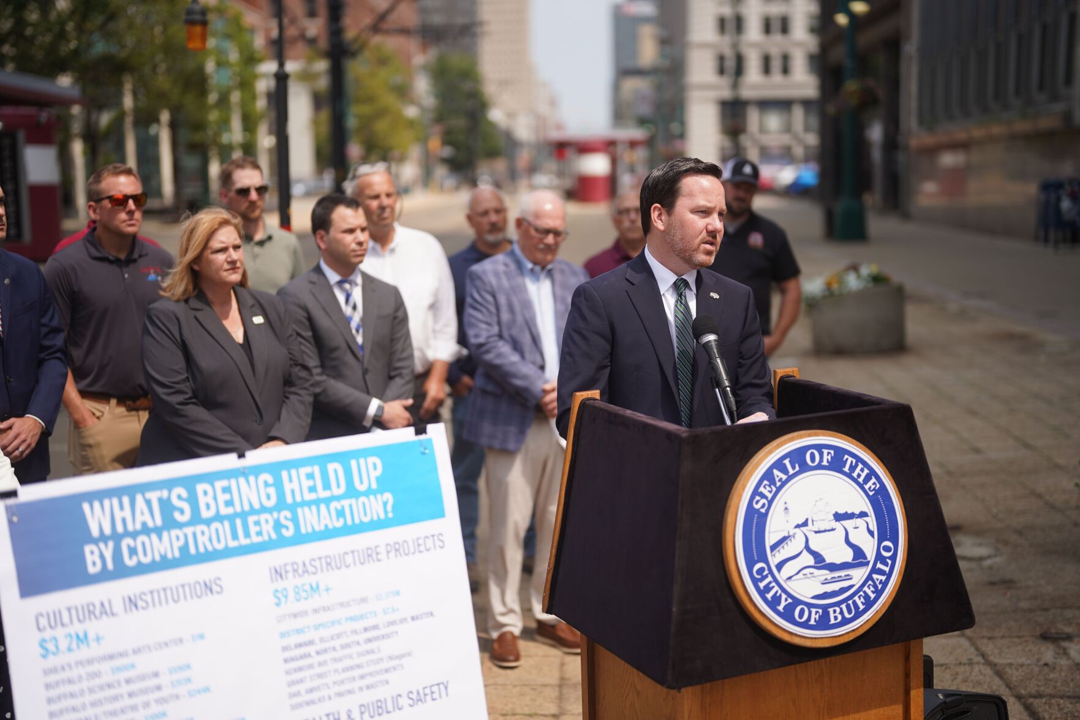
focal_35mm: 50
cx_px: 540
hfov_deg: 39.6
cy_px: 360
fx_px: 1500
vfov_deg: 27.0
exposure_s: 1/8000
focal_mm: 50
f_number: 1.2
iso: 100
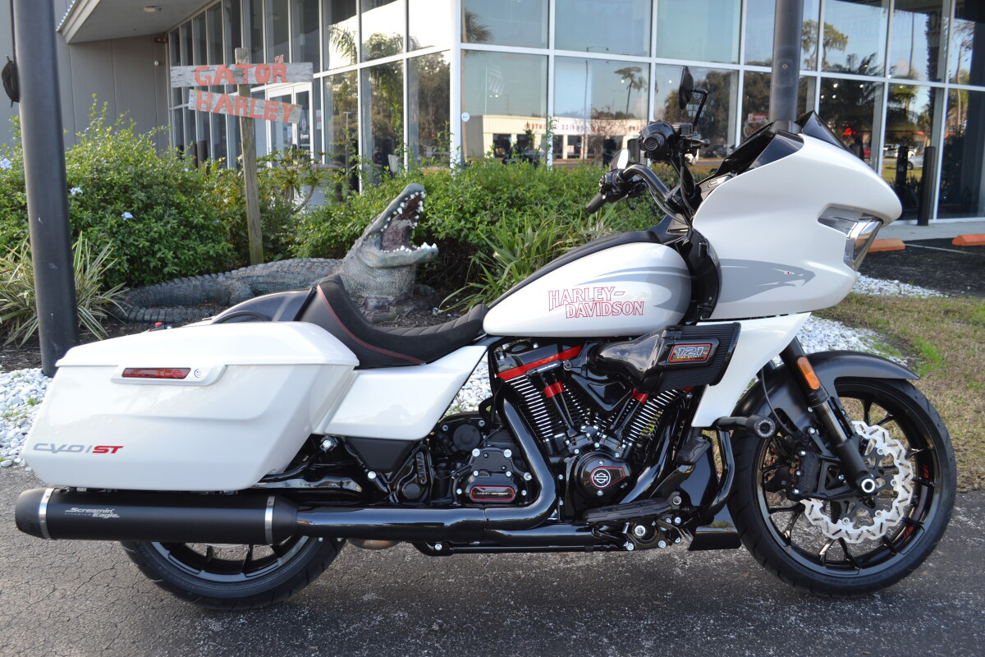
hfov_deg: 57.2
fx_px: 903
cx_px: 492
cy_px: 328
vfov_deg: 40.0
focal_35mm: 33
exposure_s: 1/125
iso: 200
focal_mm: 22
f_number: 5.6
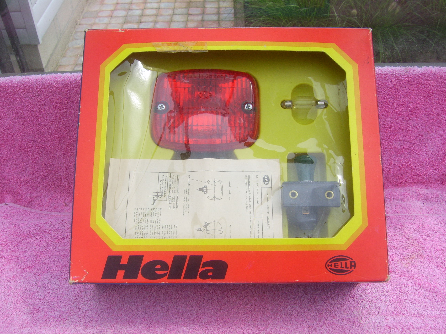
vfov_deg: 37.7
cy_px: 167
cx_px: 223
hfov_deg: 49.0
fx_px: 490
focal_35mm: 38
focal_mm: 7.8
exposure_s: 1/200
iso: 50
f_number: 6.4
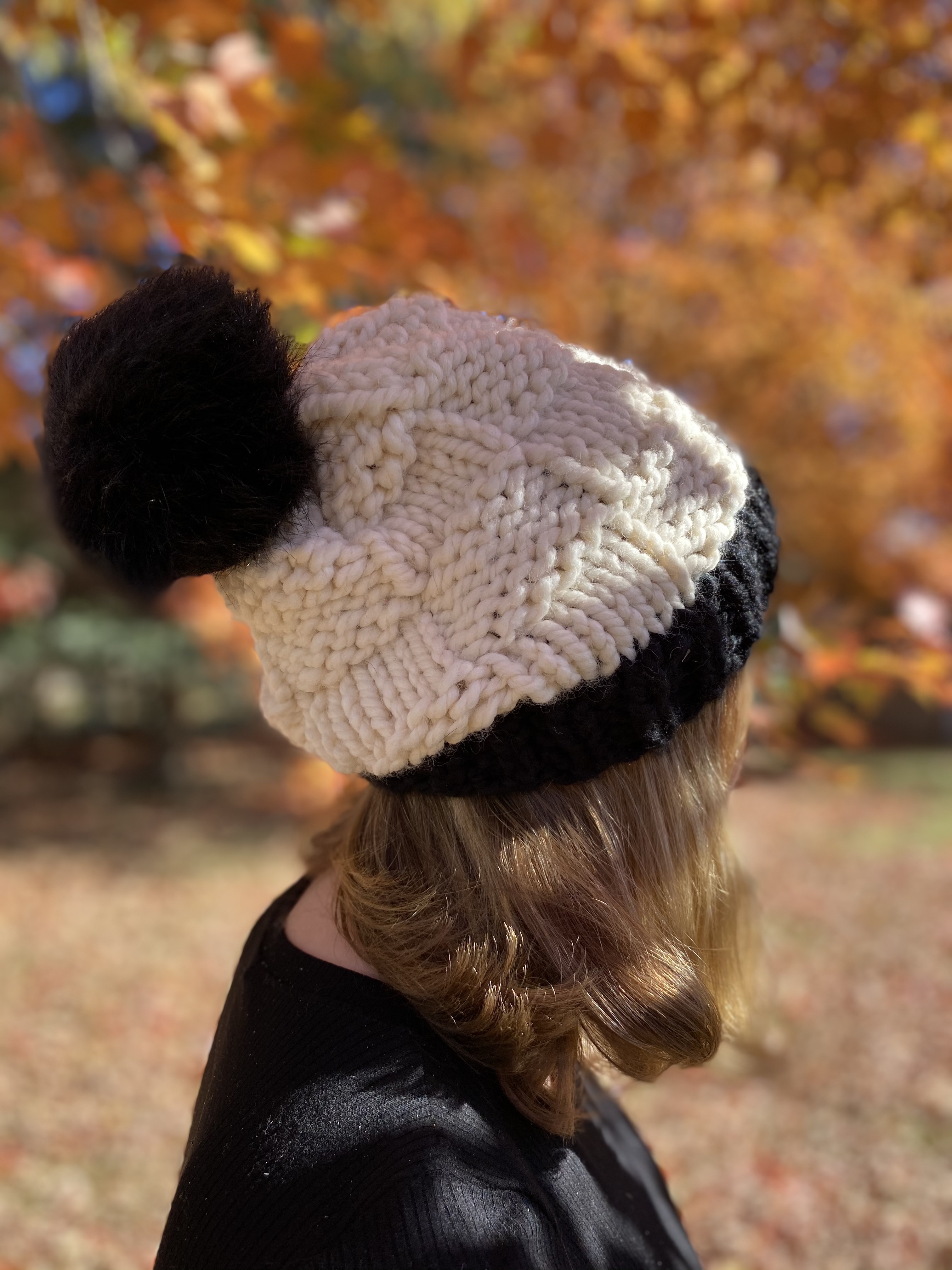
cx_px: 476
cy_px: 635
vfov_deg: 67.3
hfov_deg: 53.1
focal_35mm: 26
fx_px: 953
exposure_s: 1/702
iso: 32
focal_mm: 4.25
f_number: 1.8
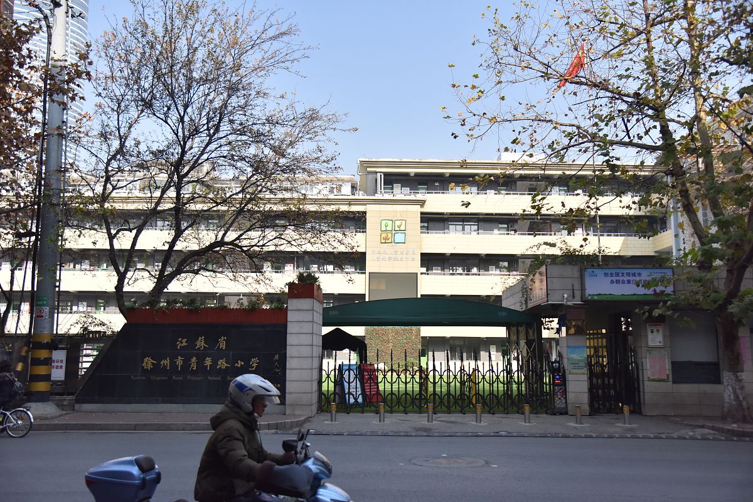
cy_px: 251
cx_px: 376
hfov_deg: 58.7
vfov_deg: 41.1
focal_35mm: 32
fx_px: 669
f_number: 4
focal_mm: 32
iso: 1250
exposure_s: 1/8000
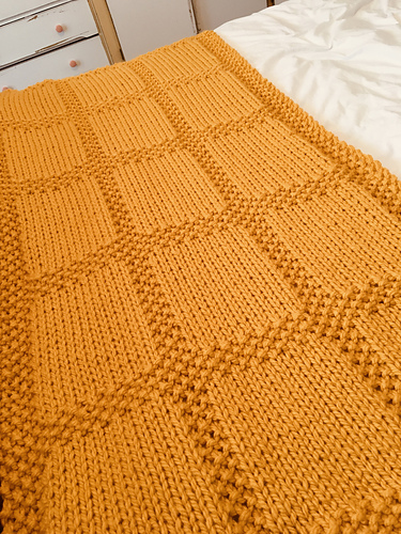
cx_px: 200
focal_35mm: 29
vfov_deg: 61.7
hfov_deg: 48.2
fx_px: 448
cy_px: 267
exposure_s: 1/33
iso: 125
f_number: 2.2
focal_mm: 4.15
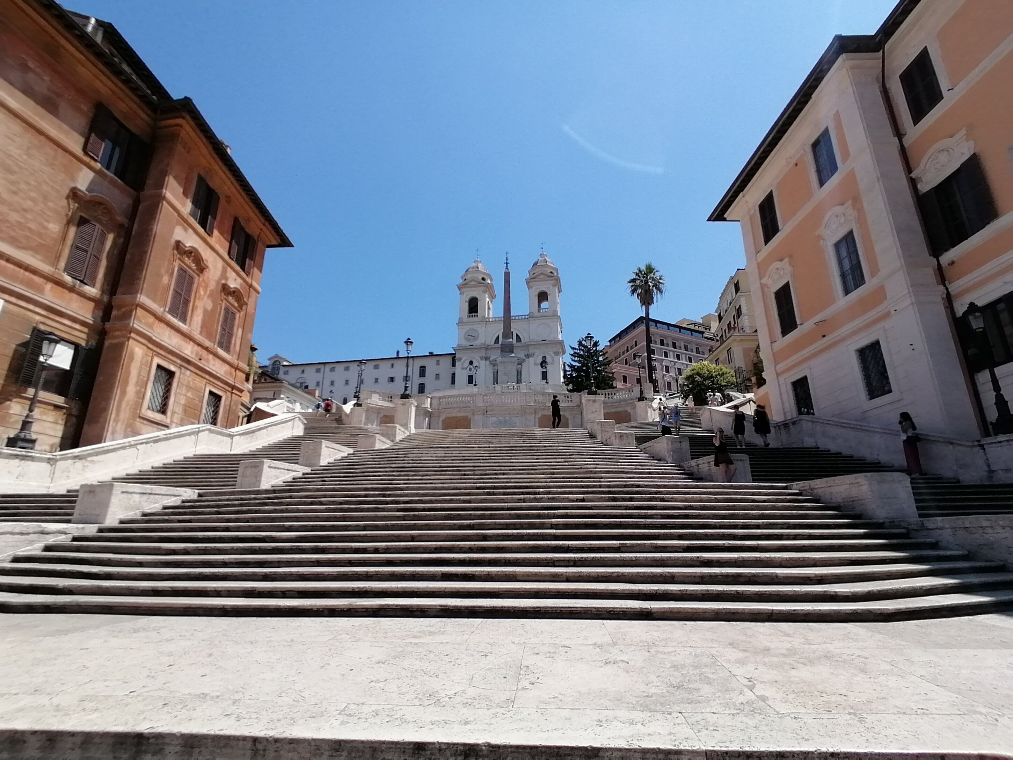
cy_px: 380
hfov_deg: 91.0
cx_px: 506
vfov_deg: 74.7
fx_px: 497
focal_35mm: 17
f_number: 2.4
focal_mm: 2.84
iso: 50
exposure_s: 1/1406
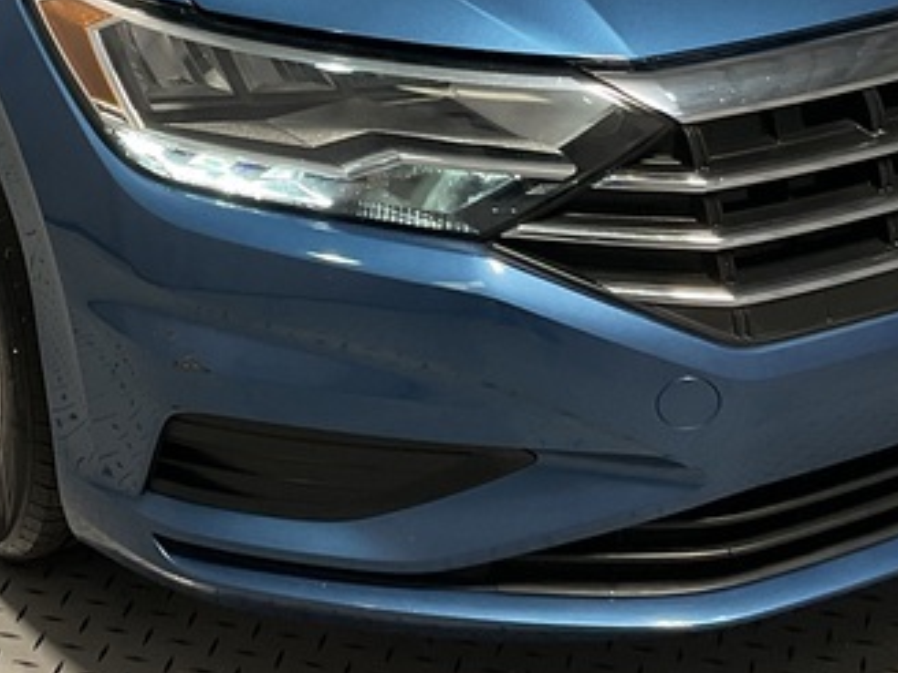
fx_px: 2205
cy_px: -88
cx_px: 307
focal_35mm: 85
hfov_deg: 22.9
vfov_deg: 16.8
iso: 50
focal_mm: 3
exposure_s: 1/60
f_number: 1.8
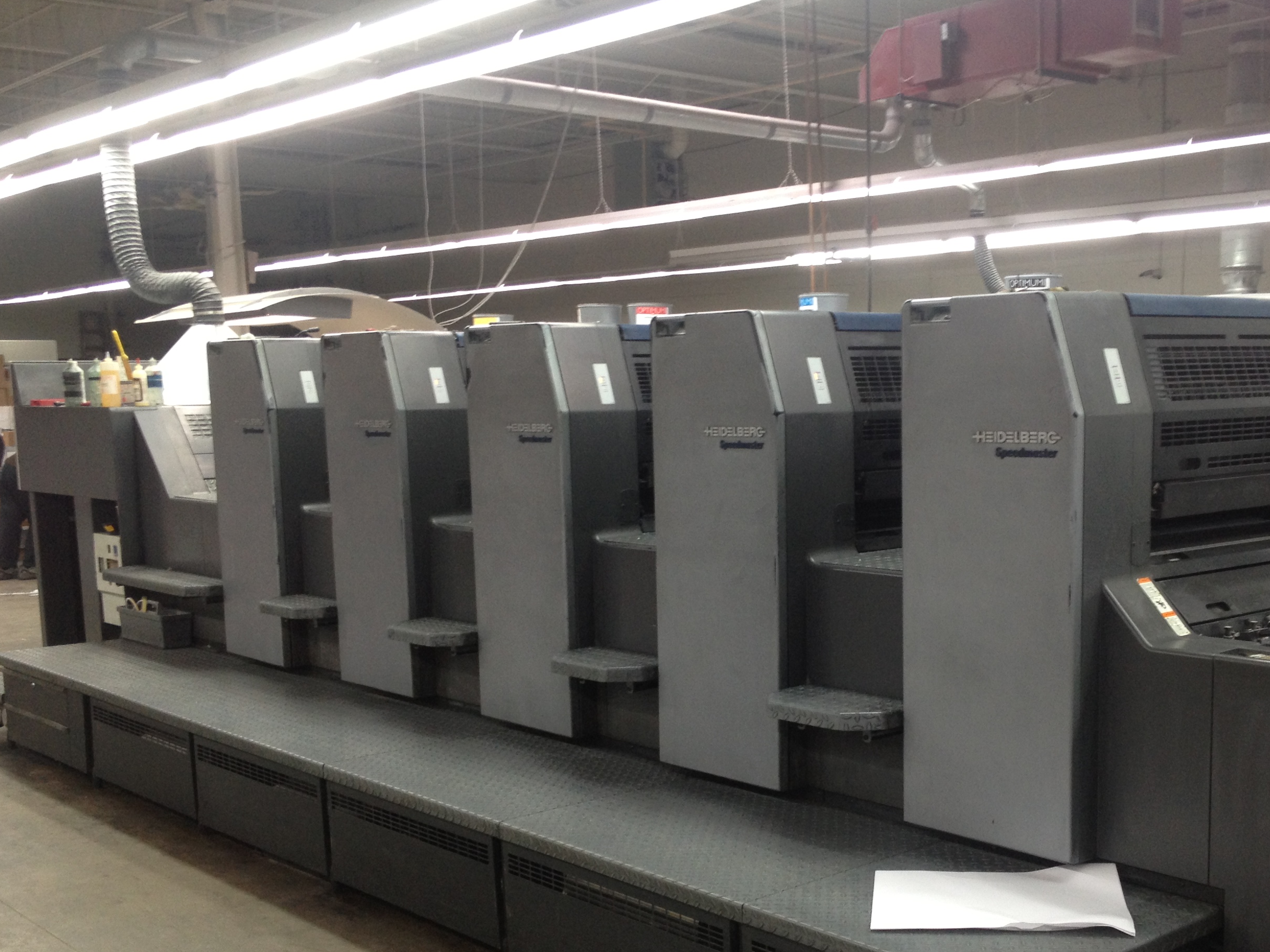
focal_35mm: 47
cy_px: 634
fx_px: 1724
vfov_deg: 30.6
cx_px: 779
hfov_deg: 40.2
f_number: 2.4
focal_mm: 4.28
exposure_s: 1/20
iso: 80
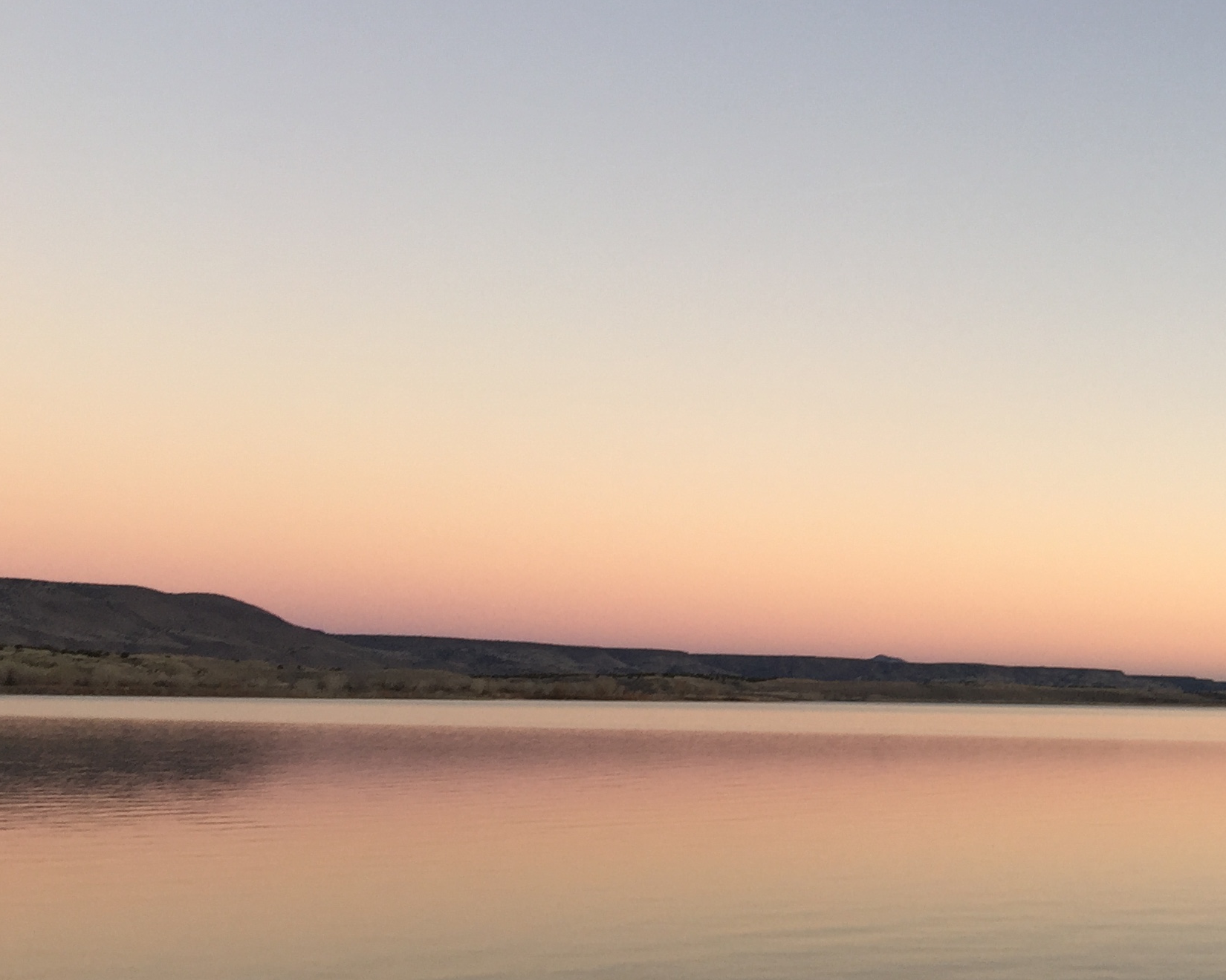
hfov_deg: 31.4
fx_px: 2032
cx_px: 1184
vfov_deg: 27.1
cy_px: 548
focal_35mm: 56
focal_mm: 4.15
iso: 32
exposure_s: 1/60
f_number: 2.2
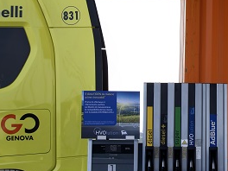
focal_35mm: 134
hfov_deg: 14.6
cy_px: 108
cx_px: 196
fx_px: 883
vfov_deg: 11.1
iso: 200
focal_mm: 46
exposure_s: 1/80
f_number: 9
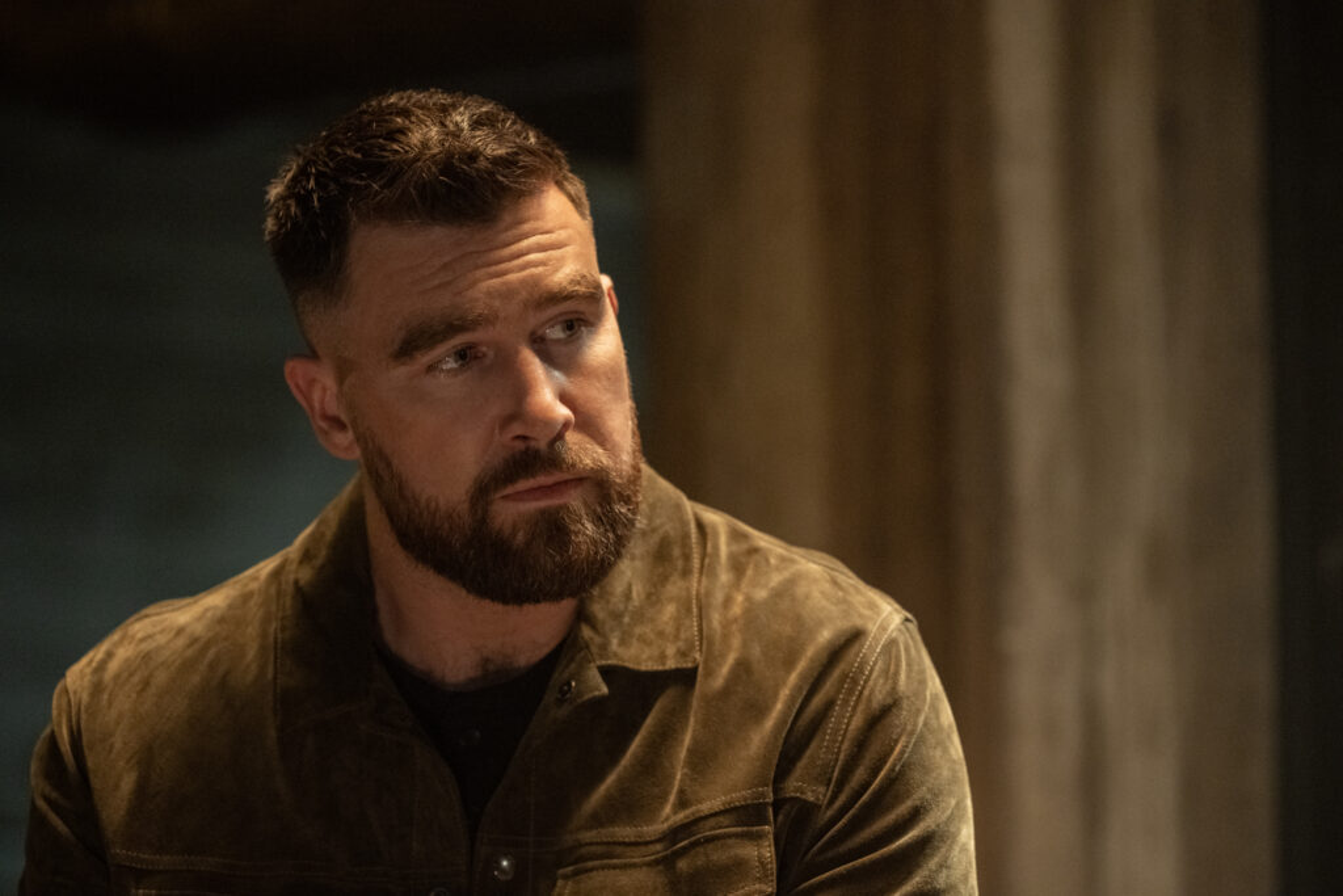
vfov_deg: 6.9
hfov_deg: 10.3
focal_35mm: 200
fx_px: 7462
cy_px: 448
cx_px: 672
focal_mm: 200
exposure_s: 1/100
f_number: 4.5
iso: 4000
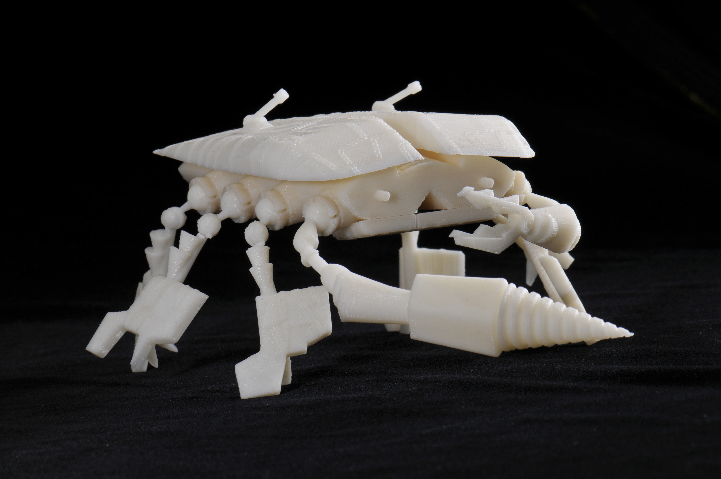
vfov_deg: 8.7
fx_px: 3151
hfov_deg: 13.1
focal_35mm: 158
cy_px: 240
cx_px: 360
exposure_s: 1/250
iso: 200
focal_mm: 105
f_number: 18
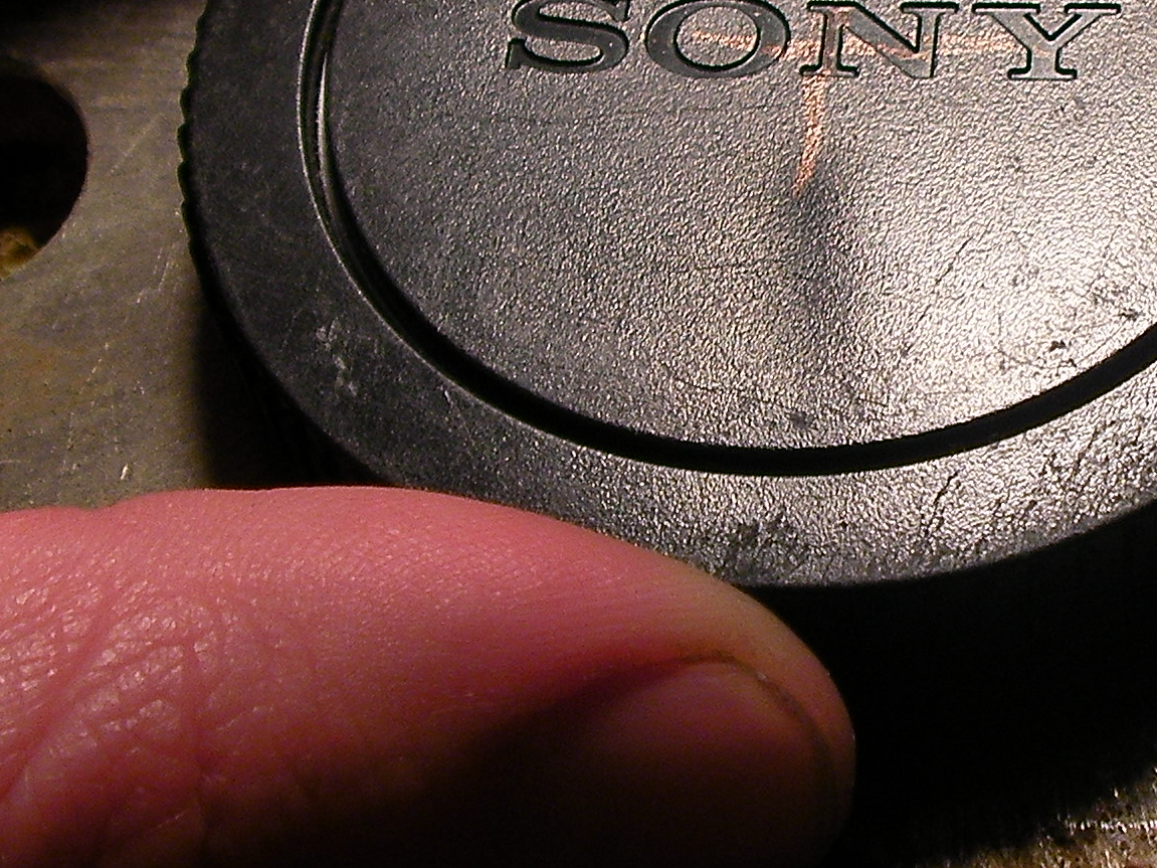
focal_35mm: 93
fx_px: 3108
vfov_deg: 15.8
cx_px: 938
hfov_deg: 20.8
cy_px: 251
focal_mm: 6.3
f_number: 3.5
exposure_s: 1/30.1
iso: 75
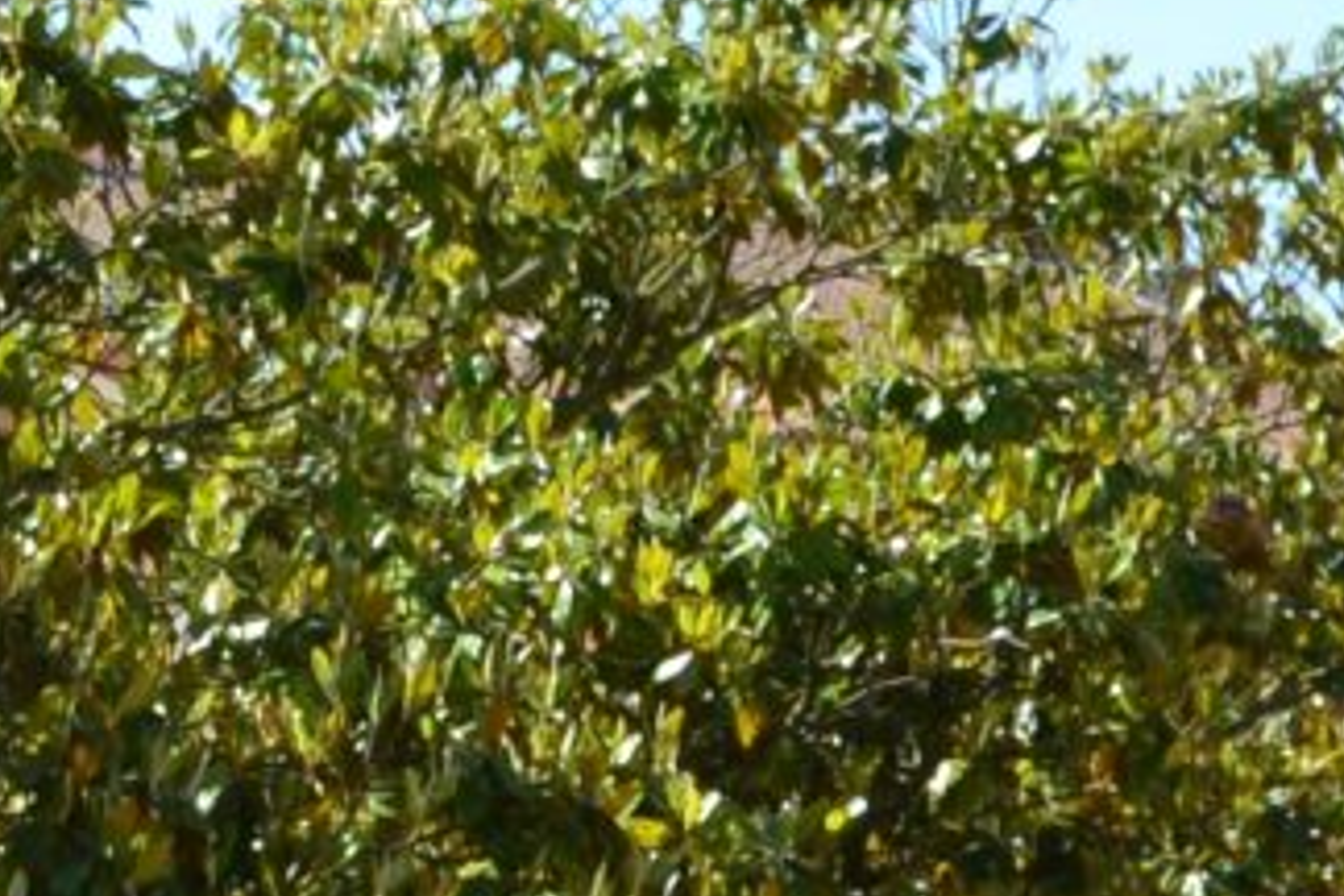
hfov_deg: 6.0
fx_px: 12400
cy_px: 641
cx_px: -1423
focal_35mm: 332
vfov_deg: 4.1
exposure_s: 1/250
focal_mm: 35
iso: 400
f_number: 10
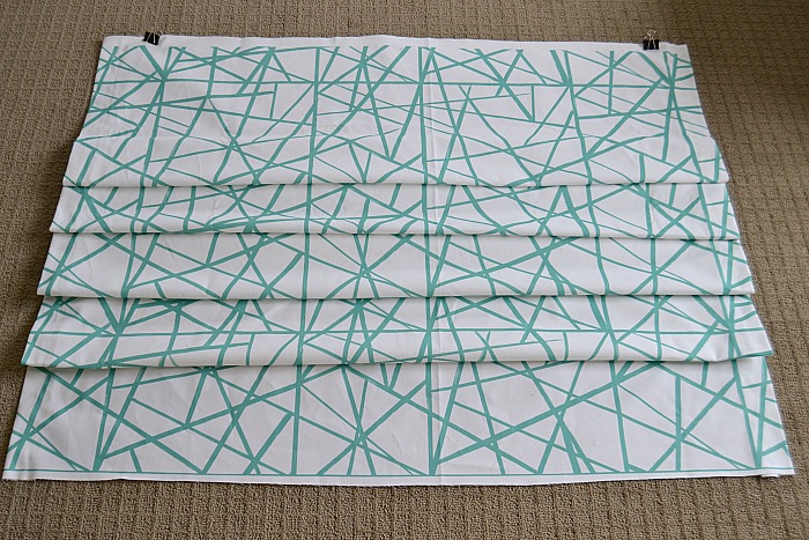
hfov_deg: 57.2
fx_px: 742
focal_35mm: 33
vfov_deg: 40.0
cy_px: 270
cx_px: 404
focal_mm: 22
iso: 400
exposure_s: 1/100
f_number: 5
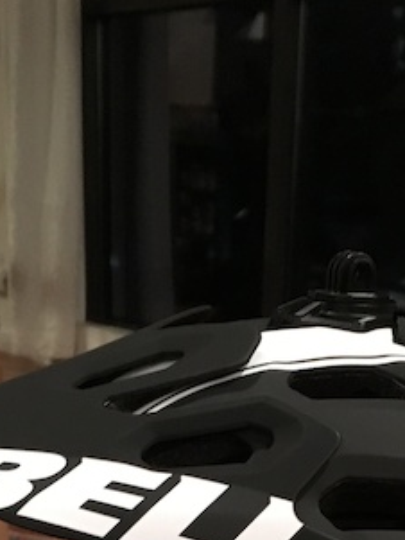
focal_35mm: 77
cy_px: 675
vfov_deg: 22.9
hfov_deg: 19.1
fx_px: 1200
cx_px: 226
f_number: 2.2
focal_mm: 4.15
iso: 500
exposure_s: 1/15
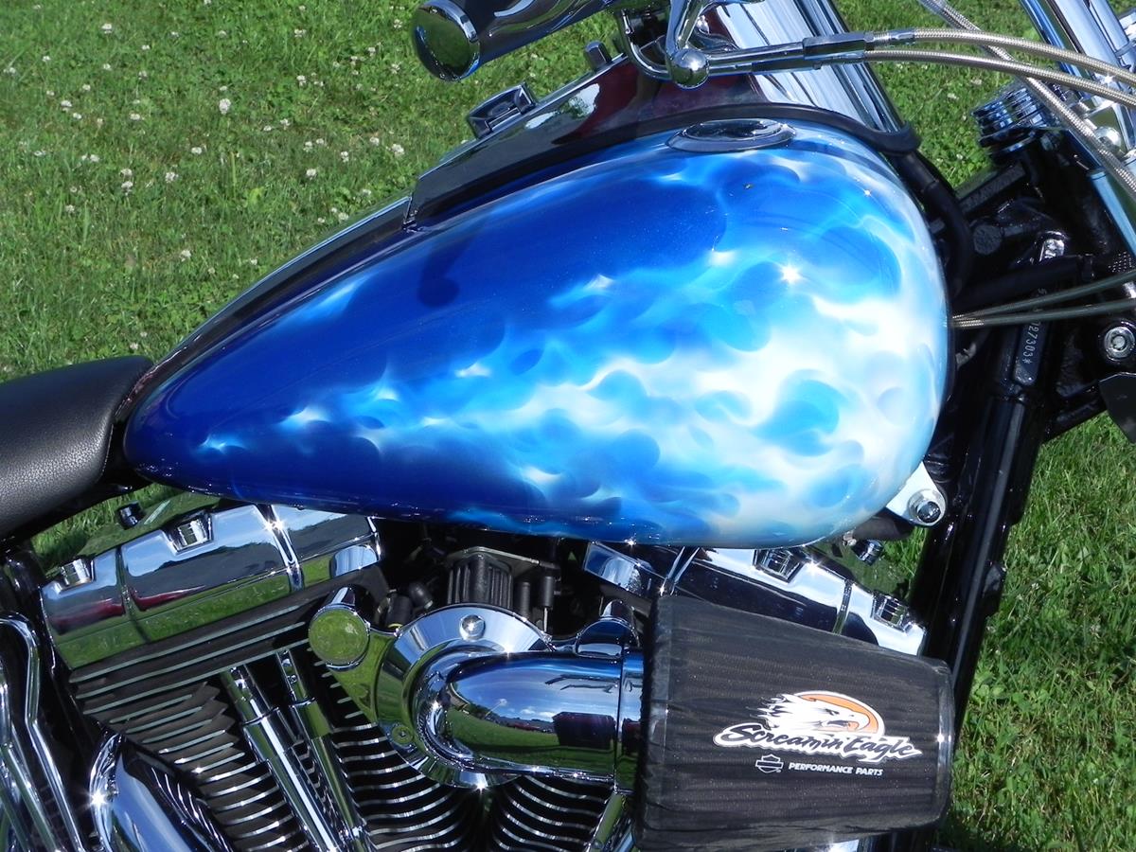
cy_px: 426
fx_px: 2166
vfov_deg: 22.3
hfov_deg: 29.4
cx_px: 568
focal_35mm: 66
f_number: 7.1
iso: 160
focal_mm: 11.8
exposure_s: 1/506
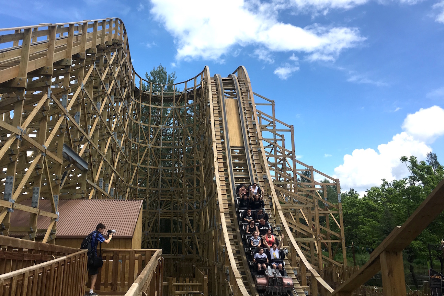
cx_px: 191
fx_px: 432
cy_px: 133
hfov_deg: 54.2
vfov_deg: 37.8
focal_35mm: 35
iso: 25
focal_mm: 4.15
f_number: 2.2
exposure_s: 1/1637
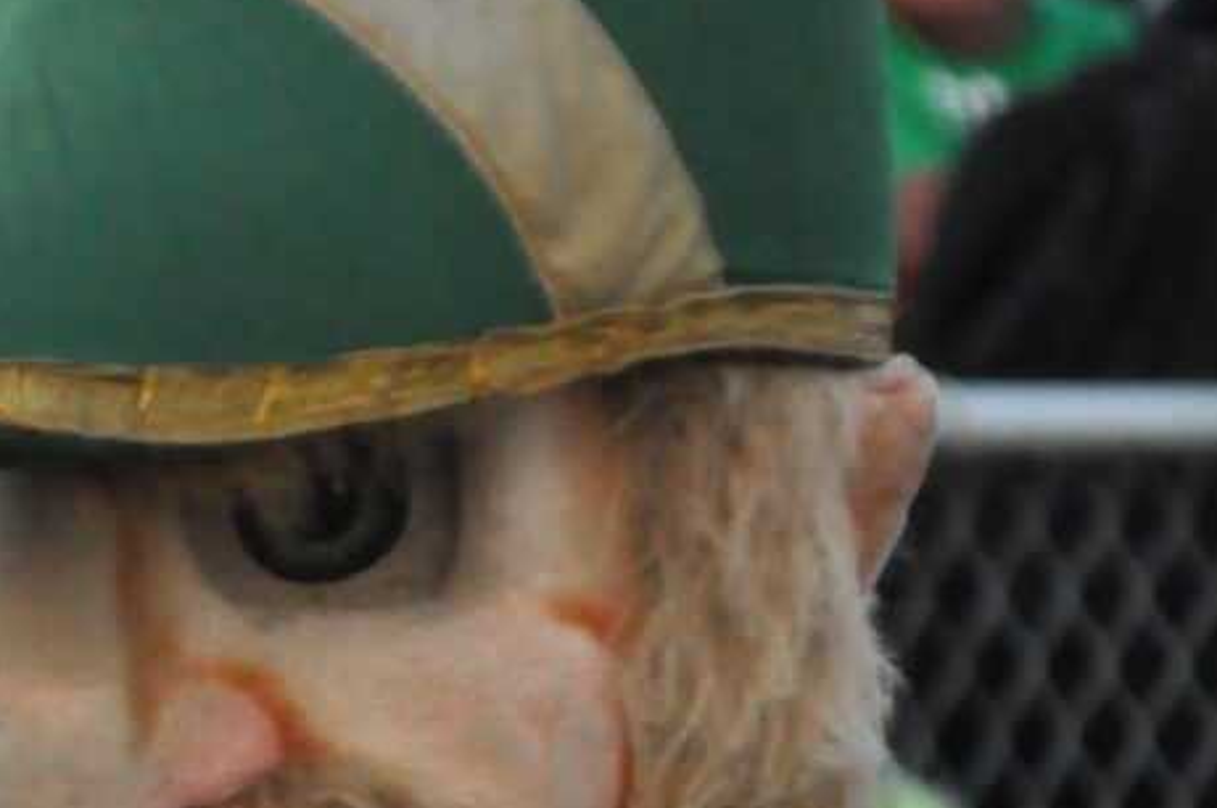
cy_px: 694
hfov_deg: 2.4
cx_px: 201
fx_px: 29527
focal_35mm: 875
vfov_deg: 1.6
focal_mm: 175
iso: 3200
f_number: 5.3
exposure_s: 1/1000
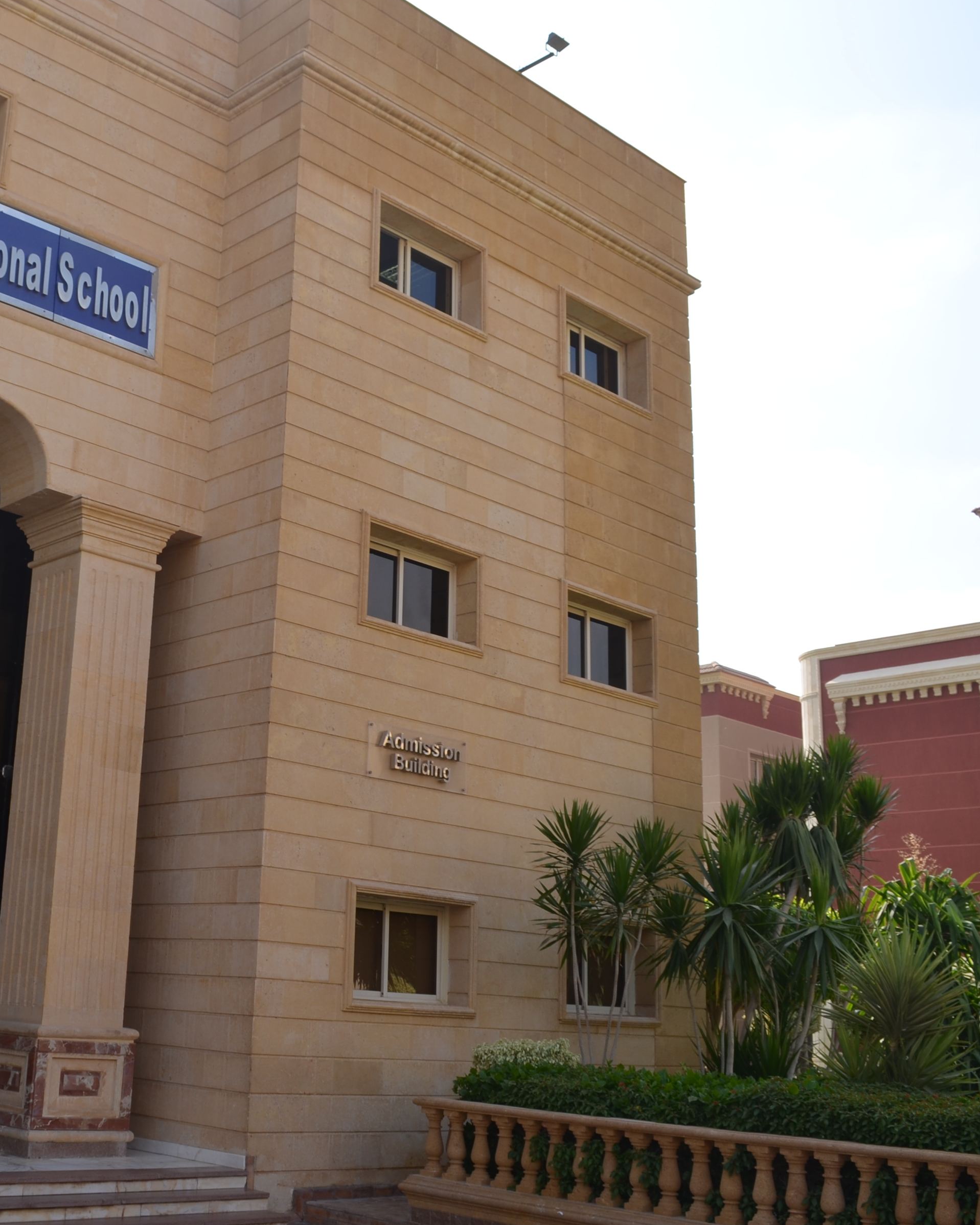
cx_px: 200
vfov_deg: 46.8
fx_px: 1414
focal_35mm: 39
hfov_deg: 36.9
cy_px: 603
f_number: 8
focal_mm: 18
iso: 100
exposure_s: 1/200
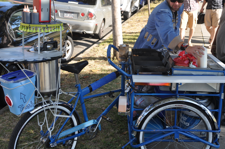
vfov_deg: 25.7
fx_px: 328
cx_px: 112
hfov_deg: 37.9
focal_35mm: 52
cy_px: 74
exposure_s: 1/160
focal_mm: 35
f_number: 6.3
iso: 200
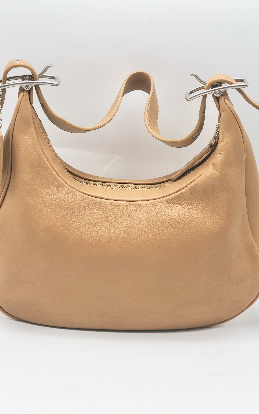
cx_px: 122
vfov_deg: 33.5
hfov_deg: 21.3
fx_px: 689
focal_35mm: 61
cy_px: 209
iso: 32
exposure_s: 1/120
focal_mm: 6.6
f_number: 2.8
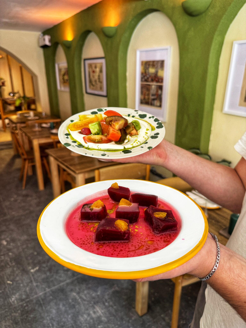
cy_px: 164
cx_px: 123
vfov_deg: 71.6
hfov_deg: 56.8
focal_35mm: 24
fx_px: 227
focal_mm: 6.76
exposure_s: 1/50
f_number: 1.78
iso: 125
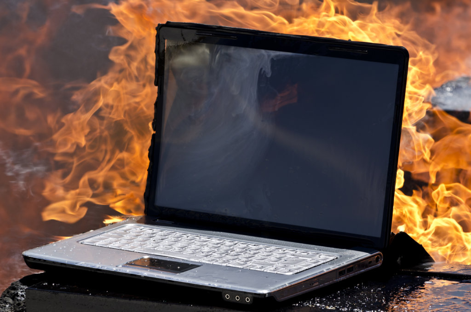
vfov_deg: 5.7
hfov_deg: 8.6
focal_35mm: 240
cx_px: 236
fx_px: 3133
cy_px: 156
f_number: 8
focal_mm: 160
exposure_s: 1/400
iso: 200
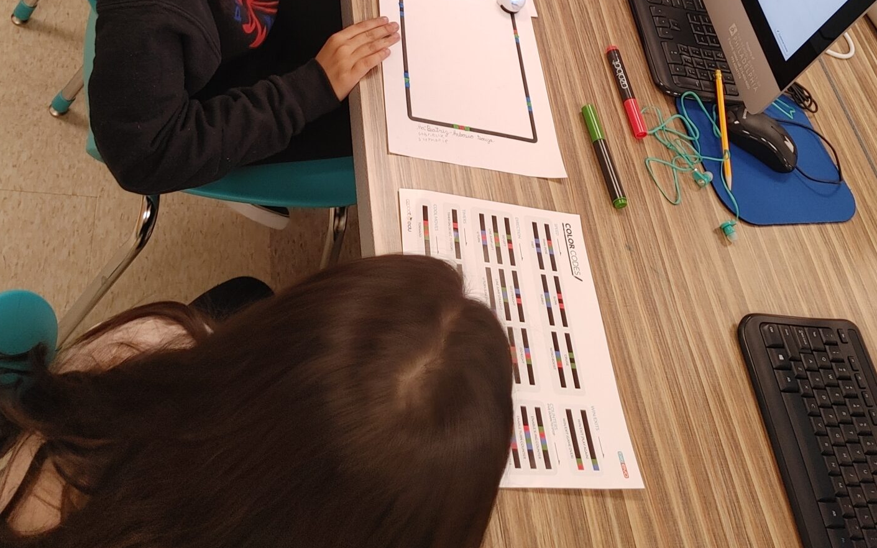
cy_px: 11
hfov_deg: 49.3
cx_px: 420
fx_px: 956
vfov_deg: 30.0
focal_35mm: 40
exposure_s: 1/120
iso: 200
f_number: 1.8
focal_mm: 4.81
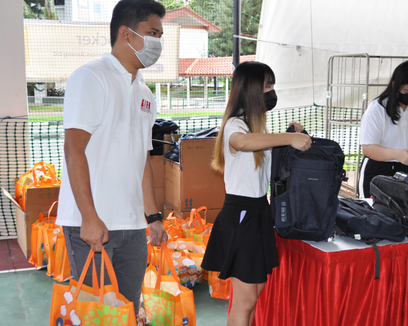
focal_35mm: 49
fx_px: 592
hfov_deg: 38.1
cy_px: 193
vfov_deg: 30.8
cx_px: 207
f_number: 4
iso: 500
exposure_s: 1/125
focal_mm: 22
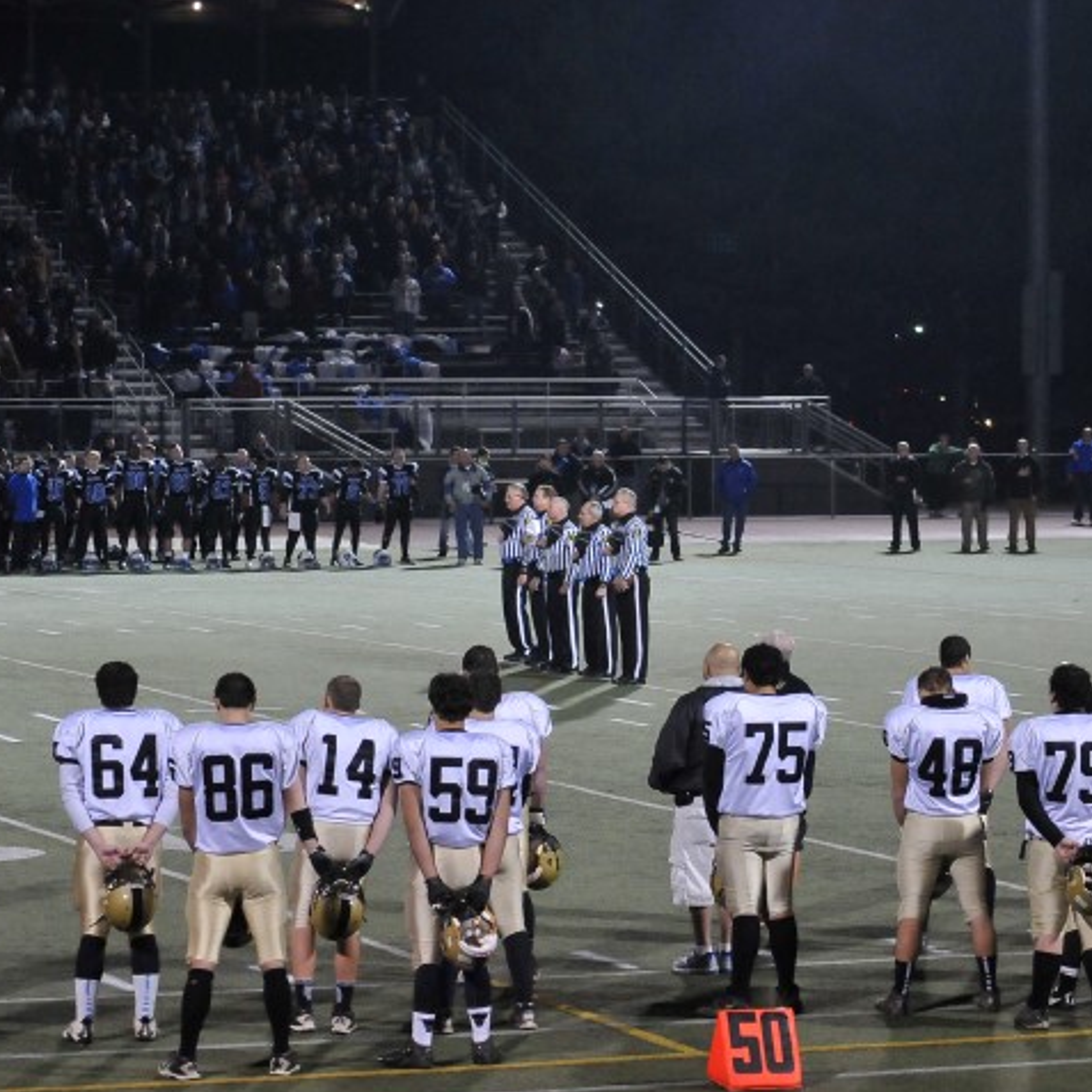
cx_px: 615
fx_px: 4818
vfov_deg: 12.9
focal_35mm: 135
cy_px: 547
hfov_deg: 12.9
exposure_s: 1/250
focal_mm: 70
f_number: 5.6
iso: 2000
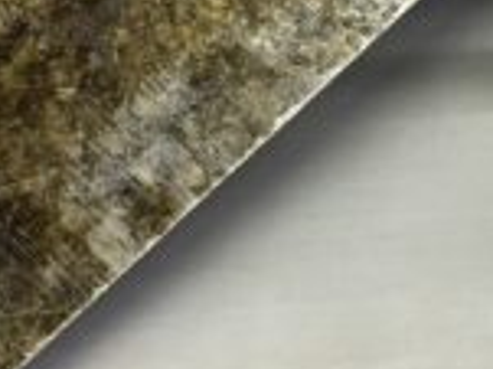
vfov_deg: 12.7
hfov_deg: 16.9
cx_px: 444
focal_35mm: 115
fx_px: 1637
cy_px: -23
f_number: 2.2
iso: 25
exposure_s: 1/15
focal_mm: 4.15
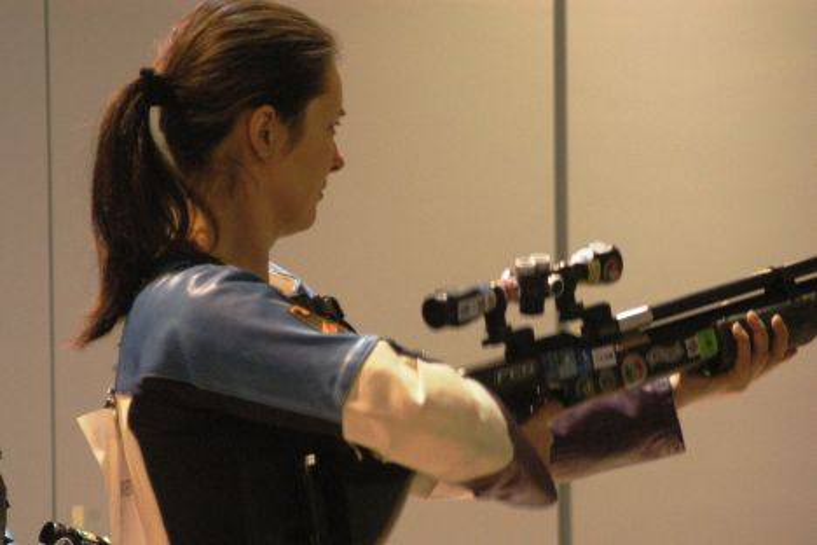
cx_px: 408
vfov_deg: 6.3
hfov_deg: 9.5
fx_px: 4936
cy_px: 272
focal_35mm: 218
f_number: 4.5
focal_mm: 145
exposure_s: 1/60
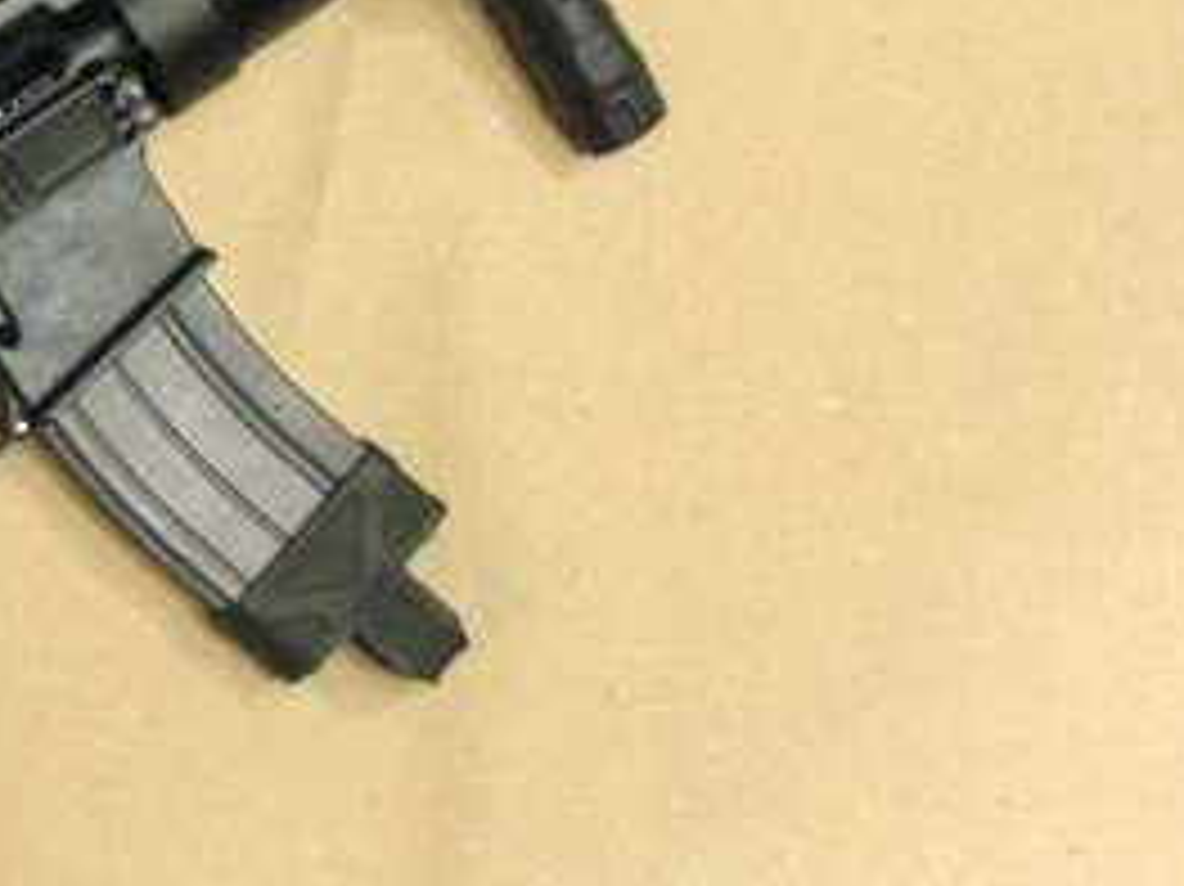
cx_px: 23
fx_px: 4410
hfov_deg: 15.0
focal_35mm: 129
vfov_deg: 11.5
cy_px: 207
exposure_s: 1/8
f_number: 3.5
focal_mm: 8.8
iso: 347
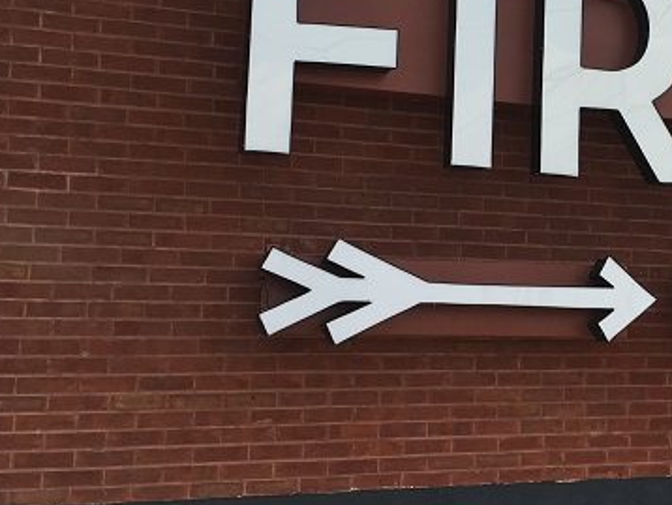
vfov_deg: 21.5
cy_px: 143
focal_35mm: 68
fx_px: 1321
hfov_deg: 27.0
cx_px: 670
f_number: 2.2
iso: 25
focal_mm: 4.15
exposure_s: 1/884
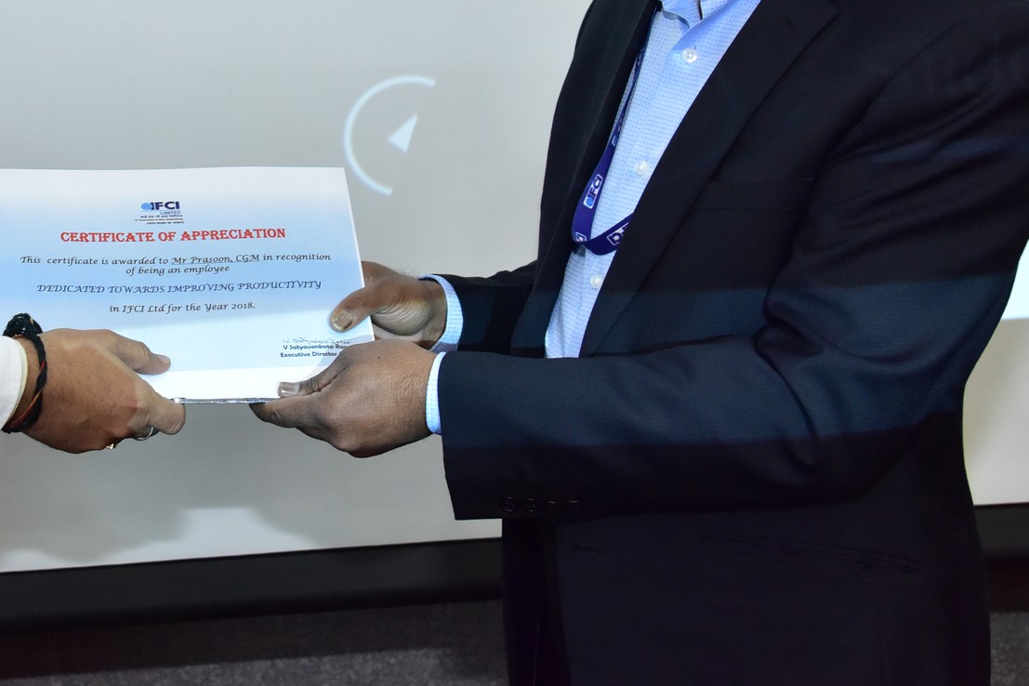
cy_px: 42
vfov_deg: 17.2
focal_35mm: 78
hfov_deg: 25.3
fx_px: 2229
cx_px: 134
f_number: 5
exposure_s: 1/100
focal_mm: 38
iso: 3200
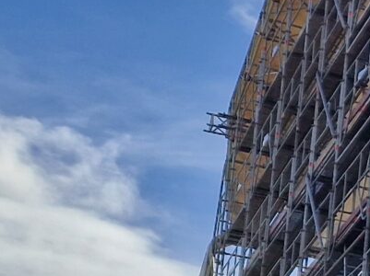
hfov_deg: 10.0
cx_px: 1106
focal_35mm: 147
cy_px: 418
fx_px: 1570
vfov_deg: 9.8
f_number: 1.8
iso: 50
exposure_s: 1/2528
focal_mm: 5.4
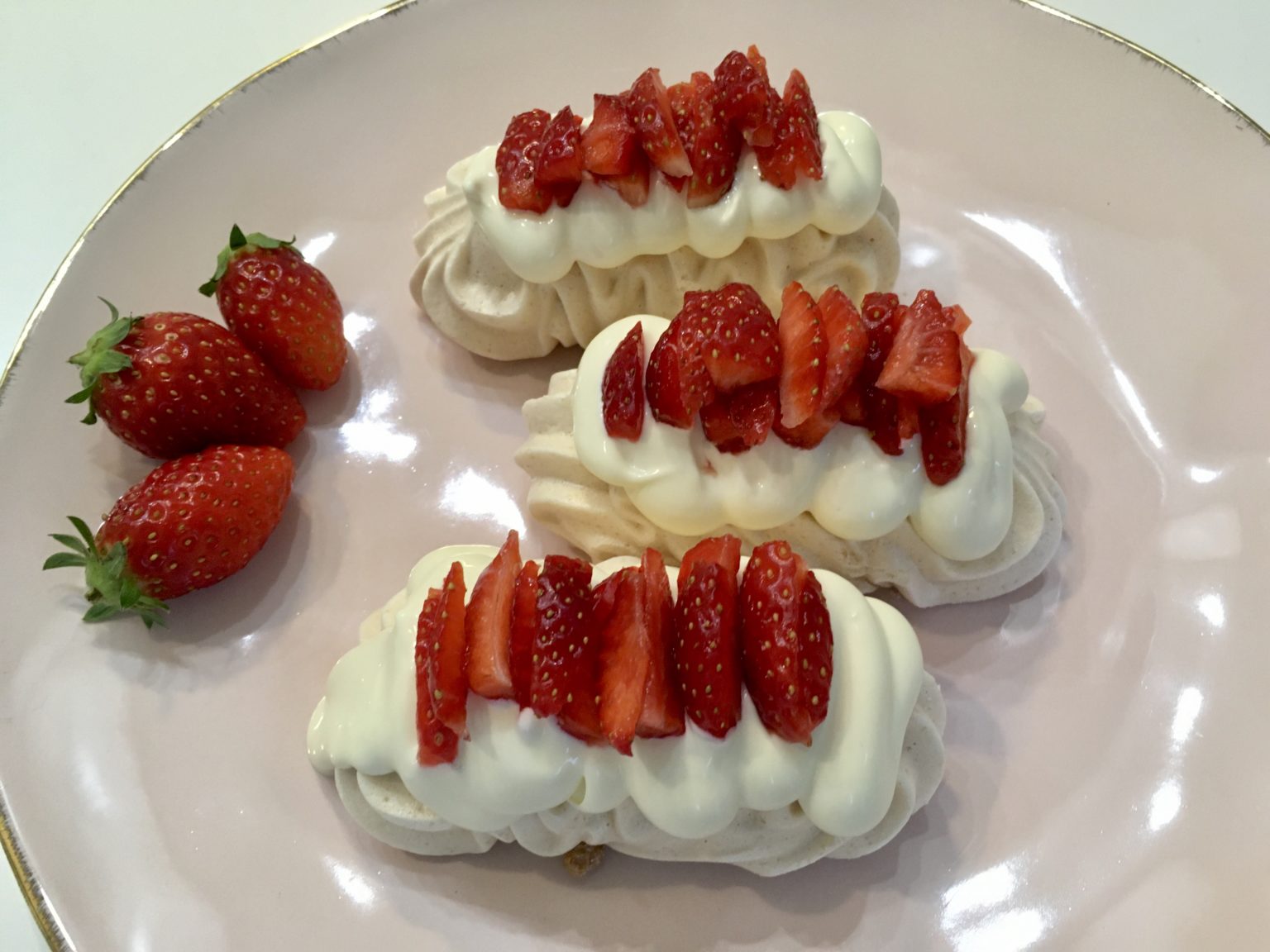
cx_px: 635
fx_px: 1064
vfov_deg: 48.2
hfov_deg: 61.7
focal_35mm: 29
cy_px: 476
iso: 160
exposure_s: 1/33
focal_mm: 4.15
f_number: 2.2
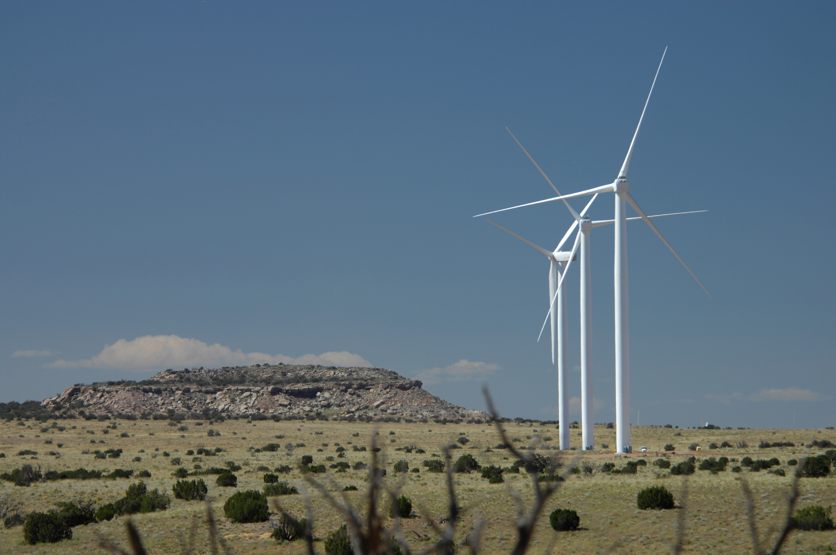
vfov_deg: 4.7
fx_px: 6784
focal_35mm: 292
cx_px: 418
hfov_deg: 7.1
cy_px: 278
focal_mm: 195
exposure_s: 1/200
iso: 100
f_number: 5.6
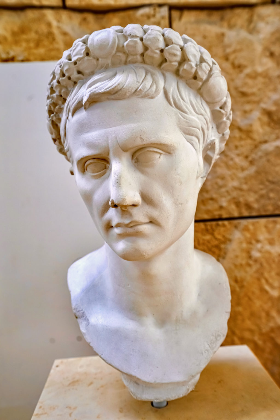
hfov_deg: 37.9
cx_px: 140
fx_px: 408
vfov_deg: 54.4
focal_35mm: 35
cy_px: 210
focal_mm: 35
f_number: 5.6
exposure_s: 1/125
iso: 125
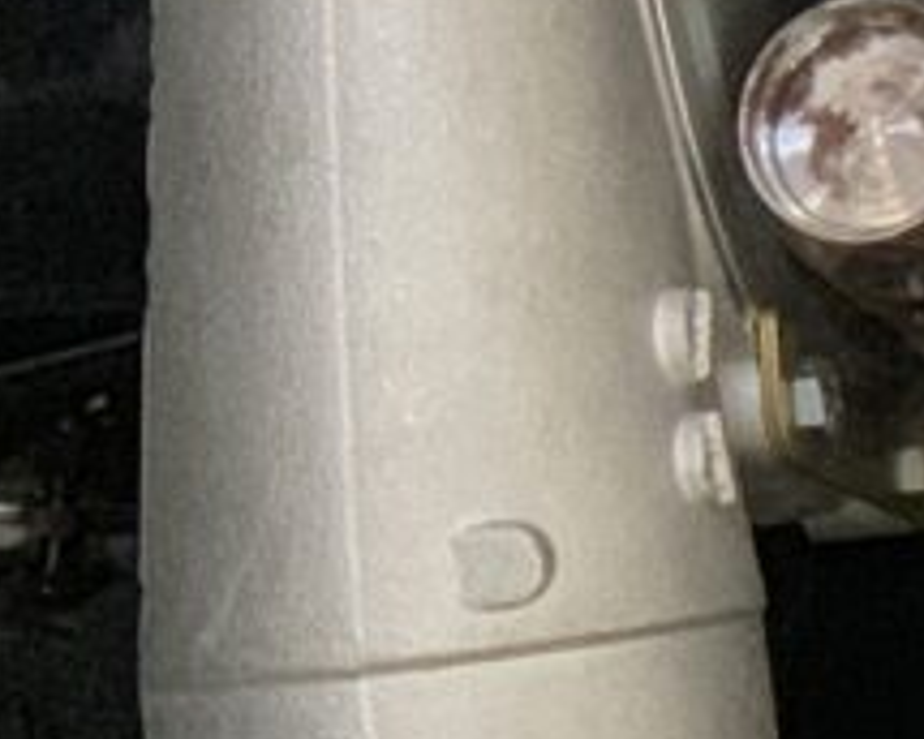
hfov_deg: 5.3
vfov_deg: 4.3
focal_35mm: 362
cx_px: 1513
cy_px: 696
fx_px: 9900
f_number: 2.4
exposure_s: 1/40
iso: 320
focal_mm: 6
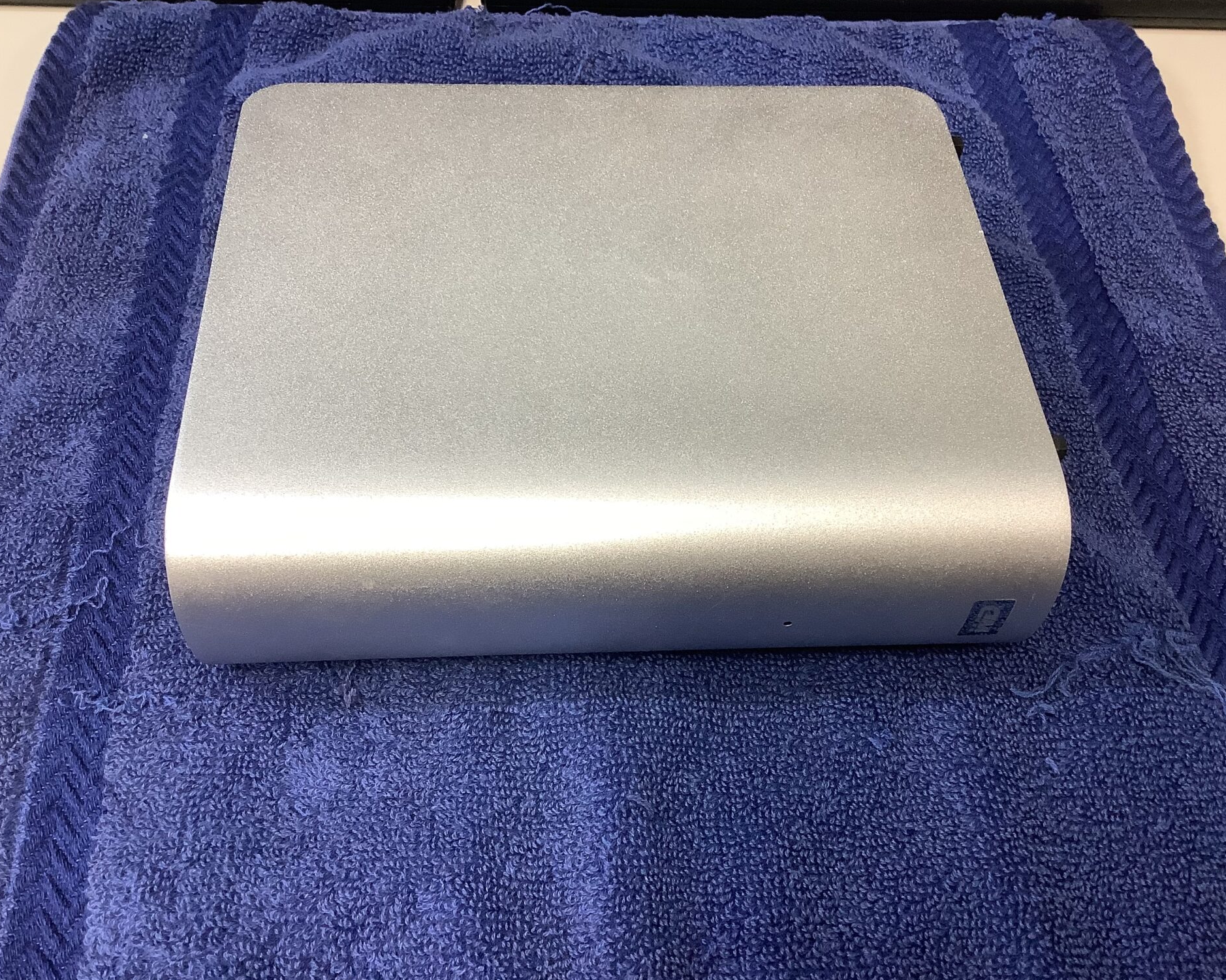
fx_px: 1197
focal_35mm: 33
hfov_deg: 54.2
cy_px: 497
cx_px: 620
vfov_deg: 44.5
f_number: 2.4
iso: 125
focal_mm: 3.3
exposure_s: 1/50
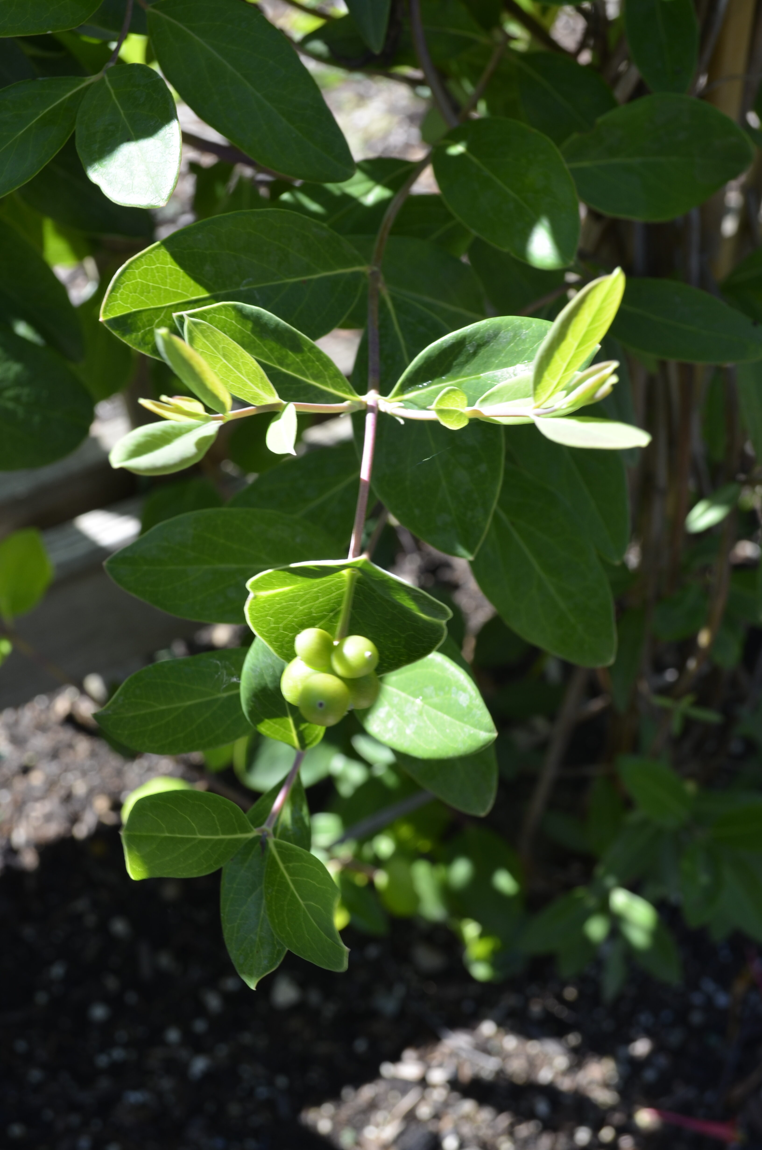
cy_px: 575
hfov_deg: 31.8
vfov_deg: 46.5
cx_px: 381
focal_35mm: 42
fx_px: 1339
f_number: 8
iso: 125
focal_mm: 28
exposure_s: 1/60
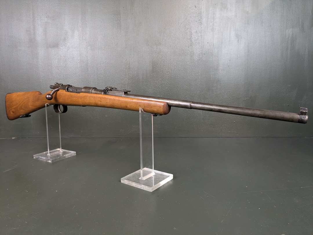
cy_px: 118
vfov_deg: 54.9
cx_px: 156
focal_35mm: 25
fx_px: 226
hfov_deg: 69.4
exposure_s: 1/24
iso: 236
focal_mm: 5.43
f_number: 1.89
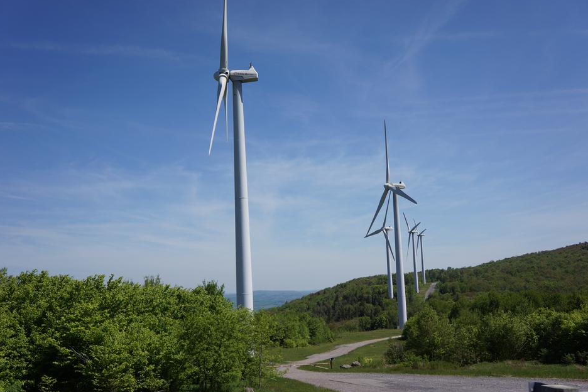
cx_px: 300
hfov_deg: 47.4
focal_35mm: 41
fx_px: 670
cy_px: 196
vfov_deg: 32.6
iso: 100
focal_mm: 27
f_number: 4
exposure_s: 1/2000
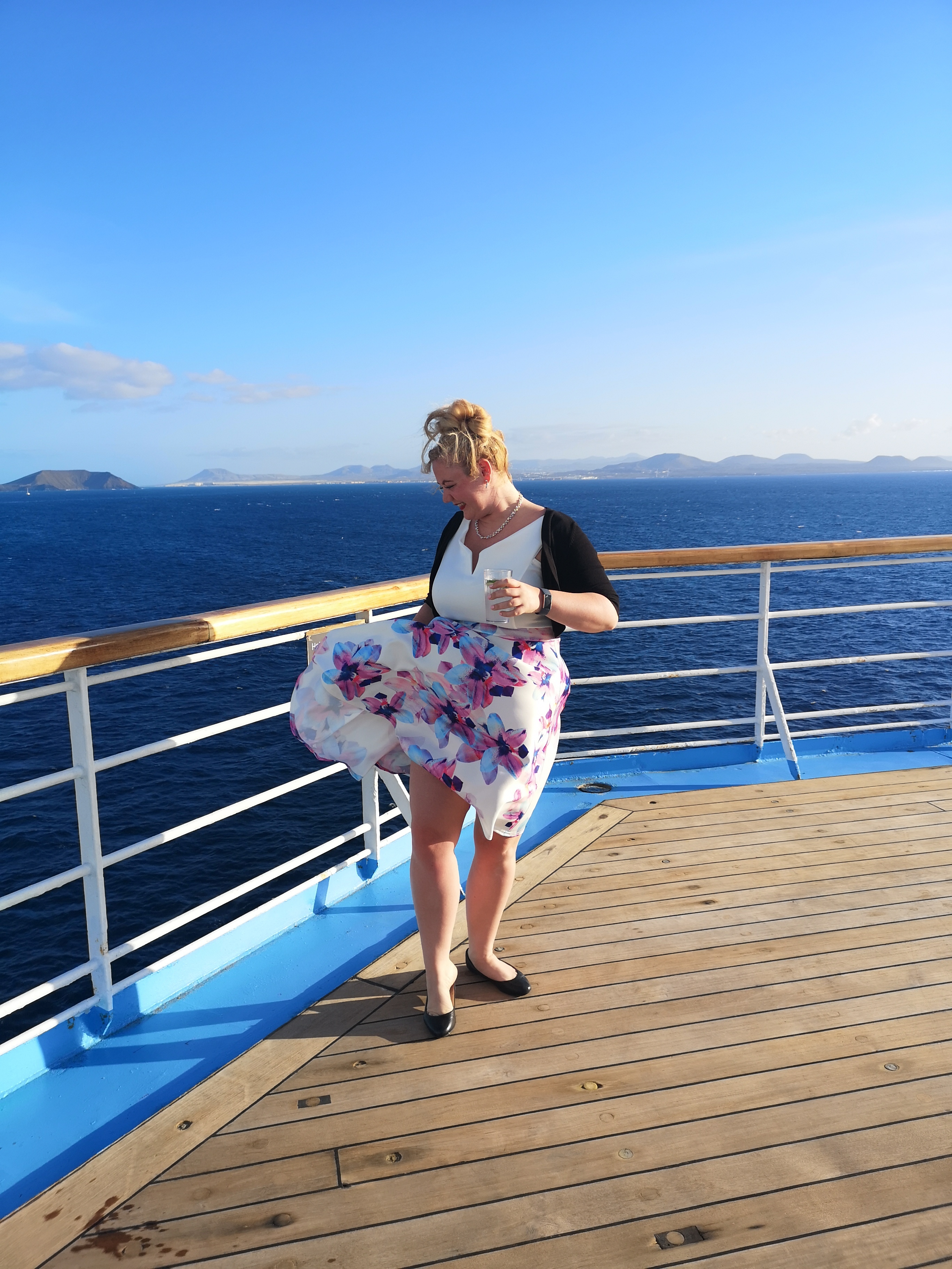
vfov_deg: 65.3
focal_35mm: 27
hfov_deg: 51.4
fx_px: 990
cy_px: 634
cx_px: 476
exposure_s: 1/1418
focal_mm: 3.95
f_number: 1.8
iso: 50
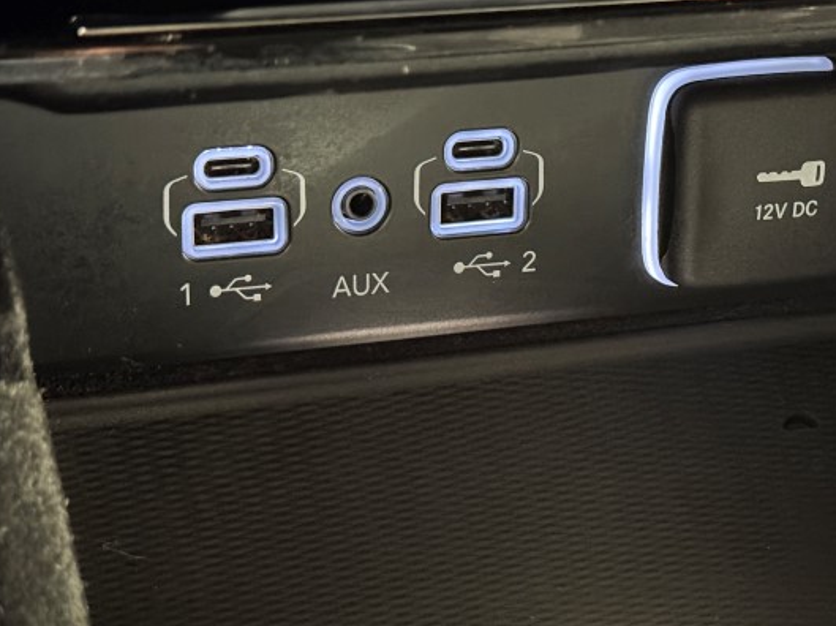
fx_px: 2244
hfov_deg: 20.9
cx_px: 643
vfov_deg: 15.8
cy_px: 424
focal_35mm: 93
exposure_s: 1/15
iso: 2000
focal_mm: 6.76
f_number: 1.78
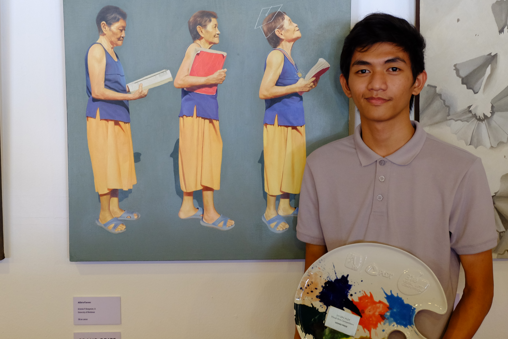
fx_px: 720
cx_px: 258
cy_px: 180
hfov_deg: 38.9
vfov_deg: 26.5
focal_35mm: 51
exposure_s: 1/60
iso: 1600
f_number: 4
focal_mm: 24.9
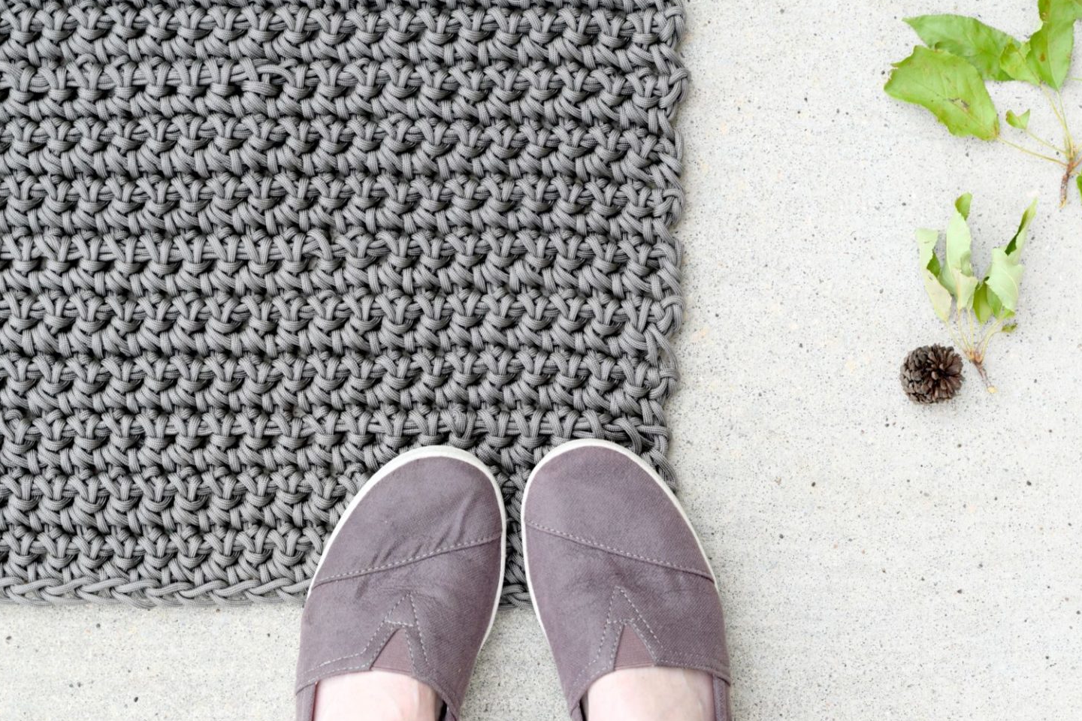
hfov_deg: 25.4
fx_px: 2404
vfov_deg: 17.1
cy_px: 369
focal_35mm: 80
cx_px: 573
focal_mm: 50
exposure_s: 1/125
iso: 400
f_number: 5.6
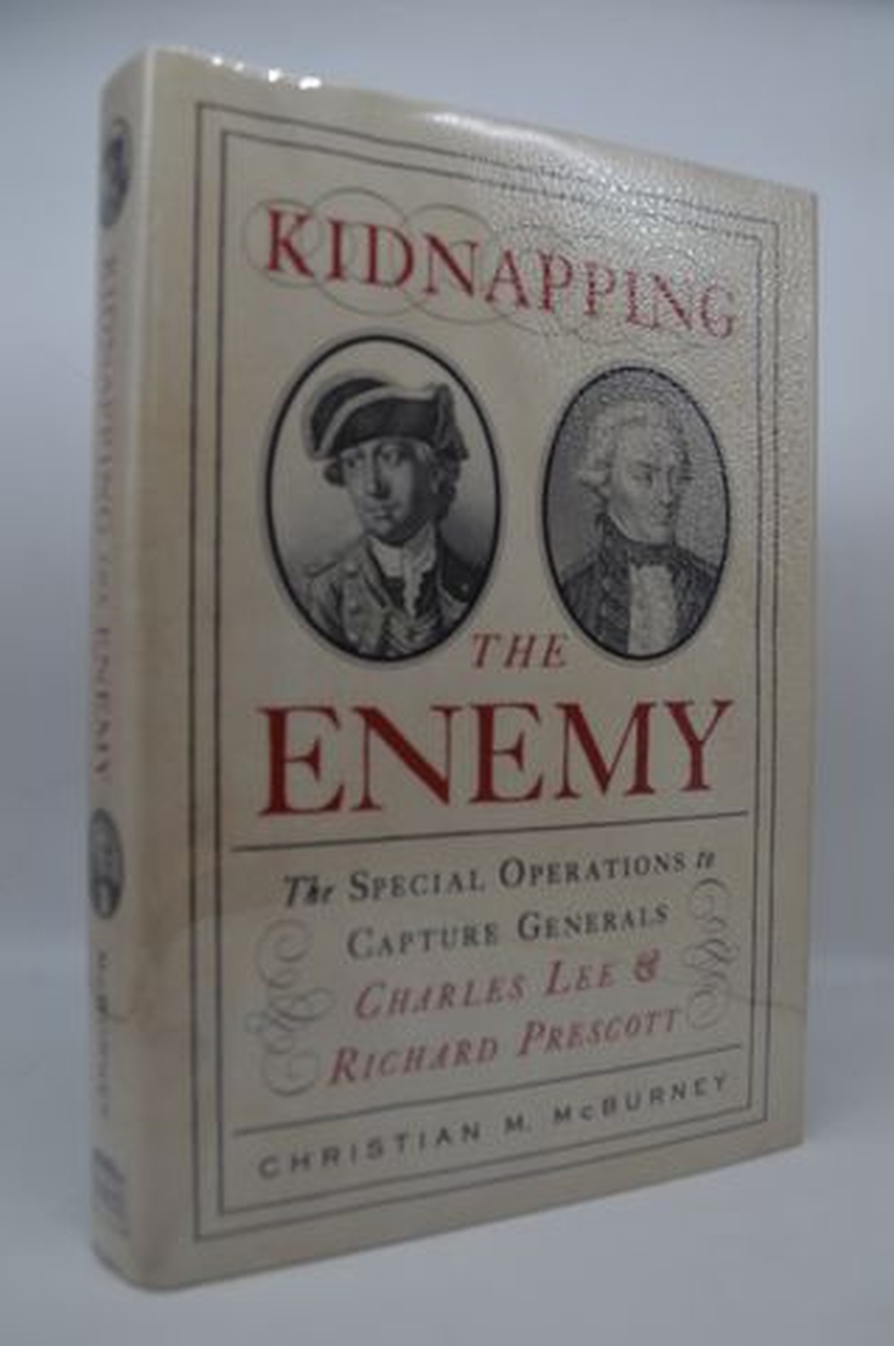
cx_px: 447
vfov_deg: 62.0
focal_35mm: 30
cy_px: 673
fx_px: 1120
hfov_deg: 43.5
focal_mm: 20
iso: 100
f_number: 7.1
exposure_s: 1/160
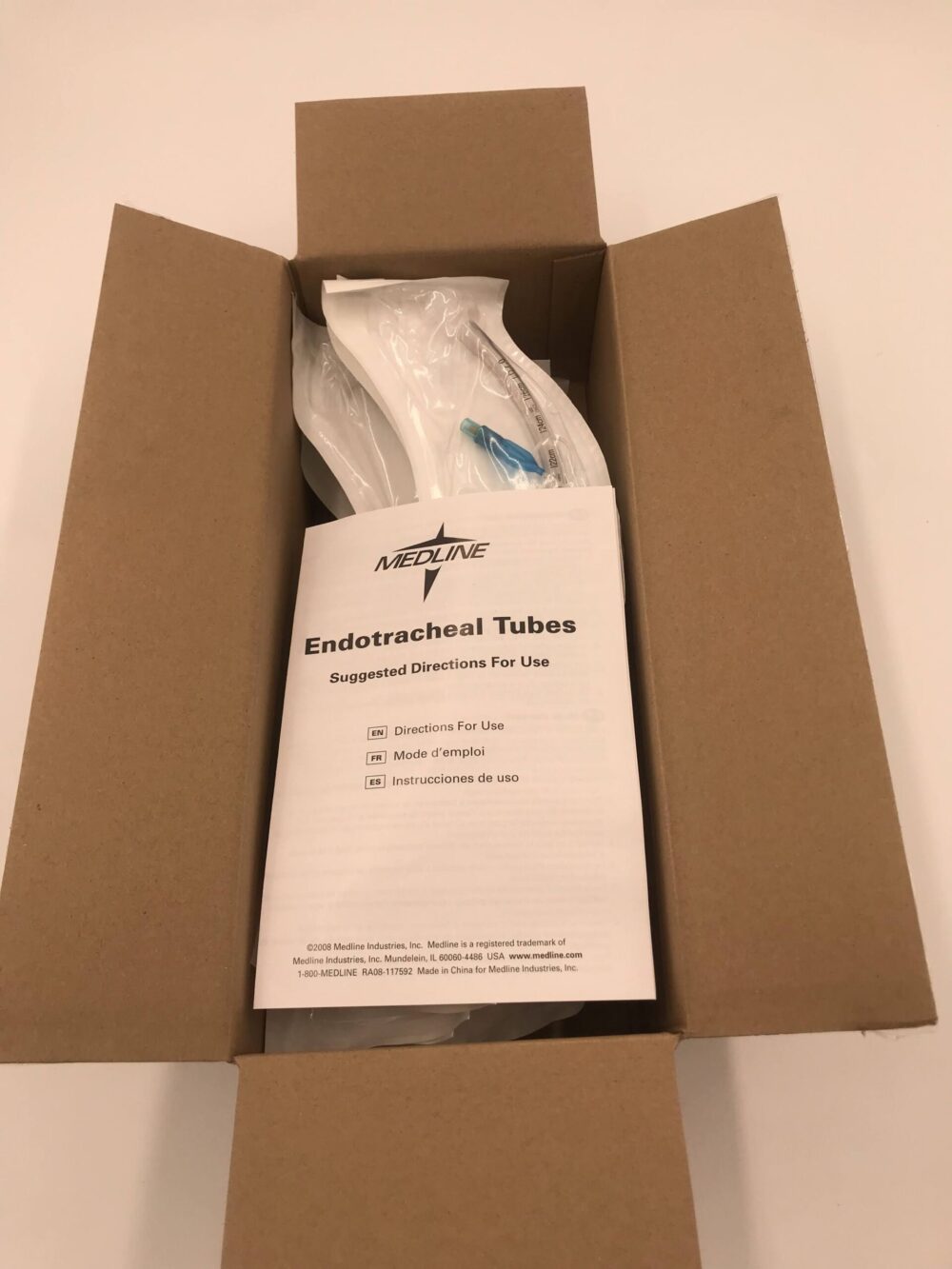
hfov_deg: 49.8
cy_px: 634
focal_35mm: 28
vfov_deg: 63.4
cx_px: 476
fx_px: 1027
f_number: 1.8
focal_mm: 3.99
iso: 20
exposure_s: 1/173
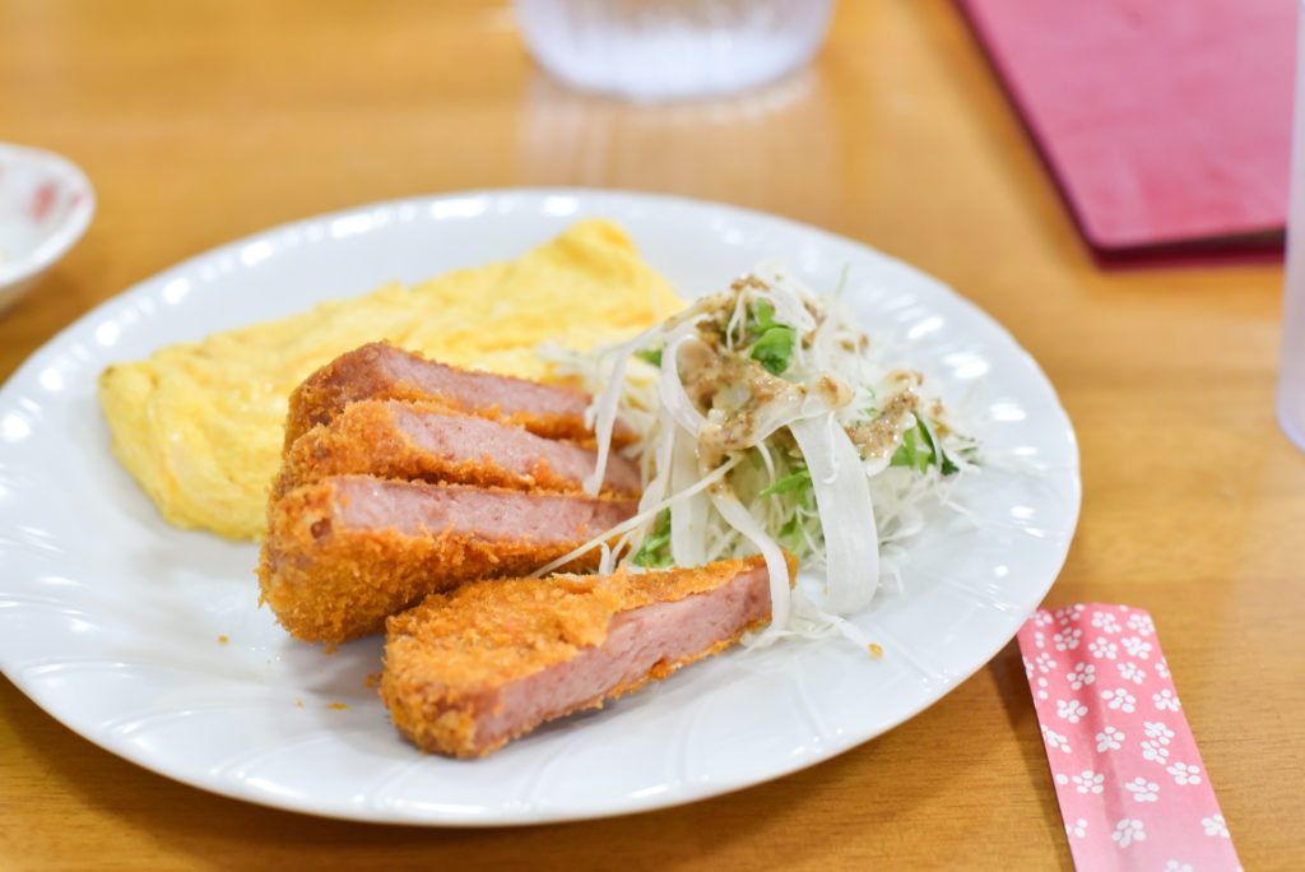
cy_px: 436
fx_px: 1813
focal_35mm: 50
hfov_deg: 39.6
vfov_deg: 27.0
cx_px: 652
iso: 1250
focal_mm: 50
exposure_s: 1/80
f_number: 6.3
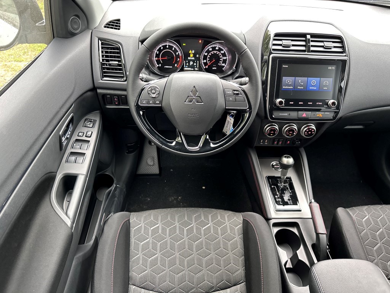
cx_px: 195
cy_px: 146
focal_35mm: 24
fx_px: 270
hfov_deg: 71.6
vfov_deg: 56.8
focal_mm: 6.86
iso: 640
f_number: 1.78
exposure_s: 1/60
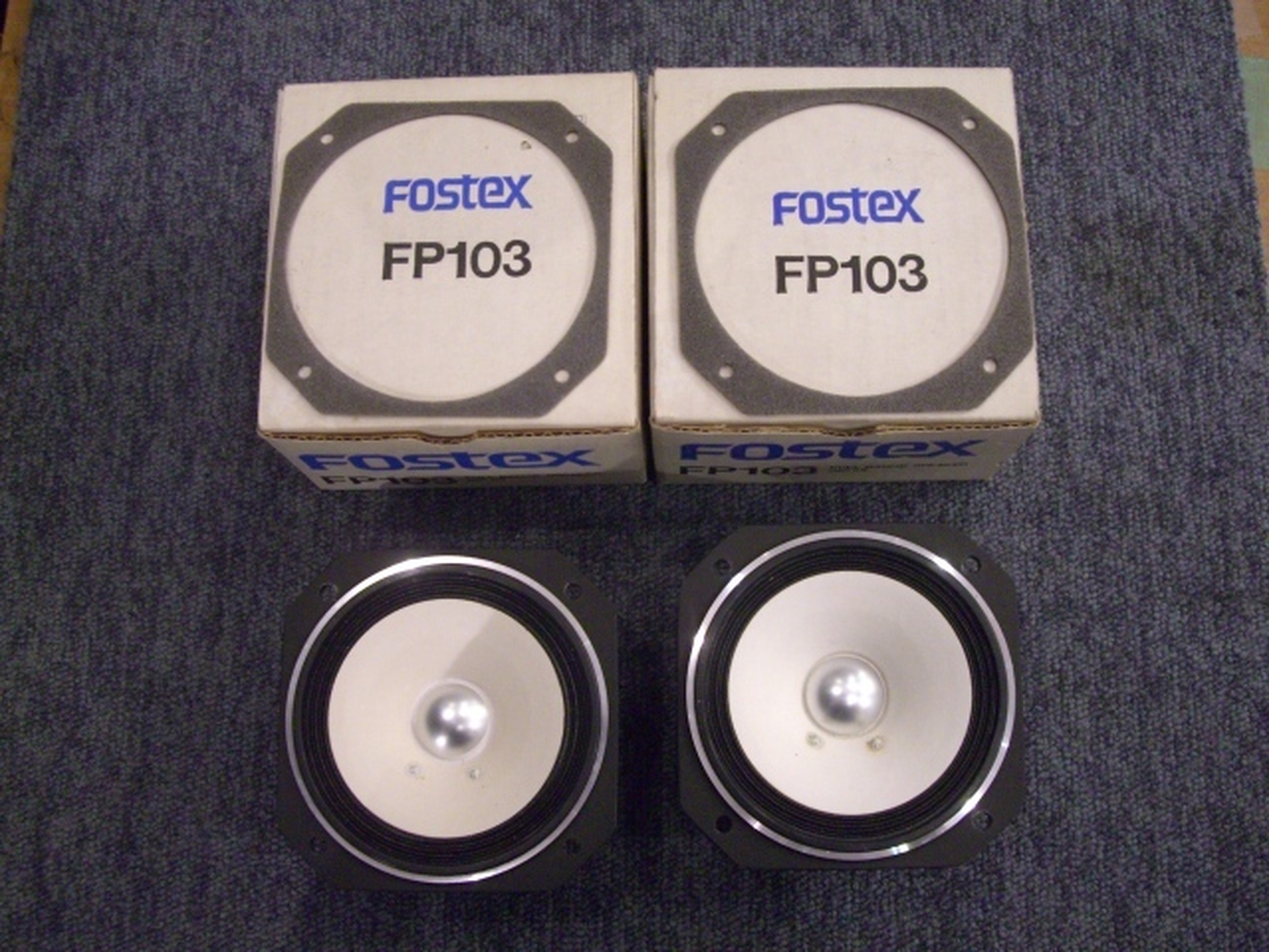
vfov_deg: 37.7
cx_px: 634
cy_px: 476
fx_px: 1393
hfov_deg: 49.0
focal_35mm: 38
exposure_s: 1/40
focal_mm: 7.9
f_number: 2.8
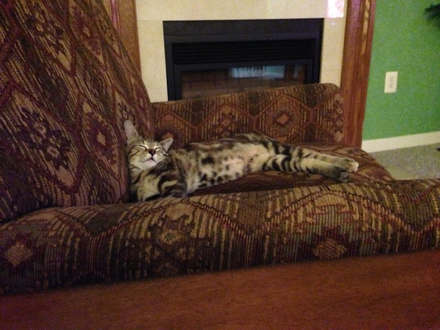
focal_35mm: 33
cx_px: 220
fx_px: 419
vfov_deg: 42.9
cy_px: 165
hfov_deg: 55.4
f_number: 2.4
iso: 2500
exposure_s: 1/15
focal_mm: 4.12
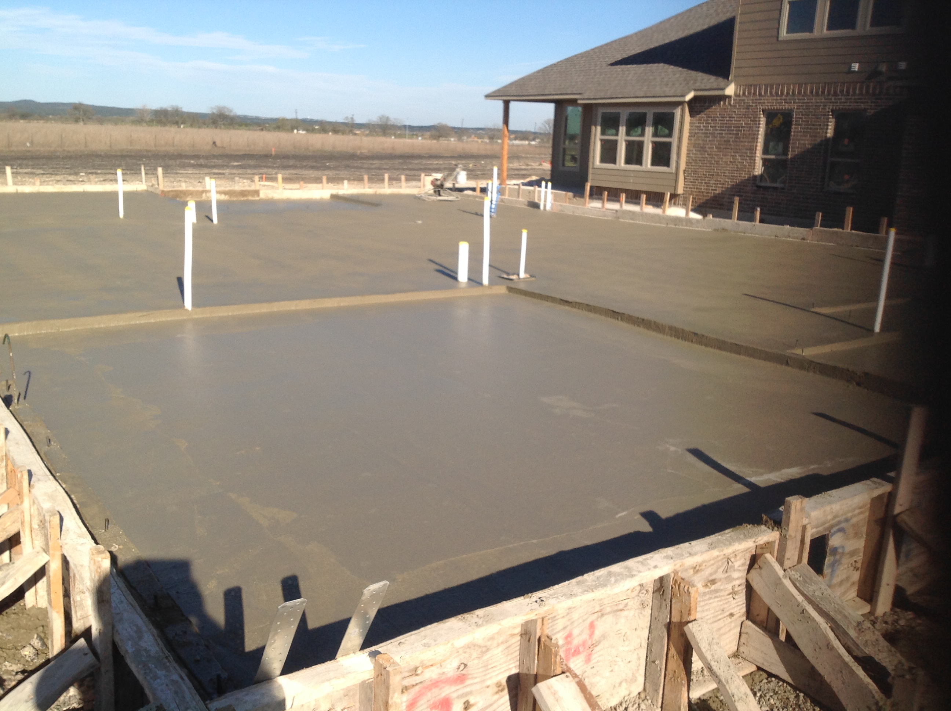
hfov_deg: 52.7
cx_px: 476
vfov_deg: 40.6
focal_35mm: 35
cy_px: 356
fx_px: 960
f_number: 2.4
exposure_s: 1/2326
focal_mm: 4.28
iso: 50
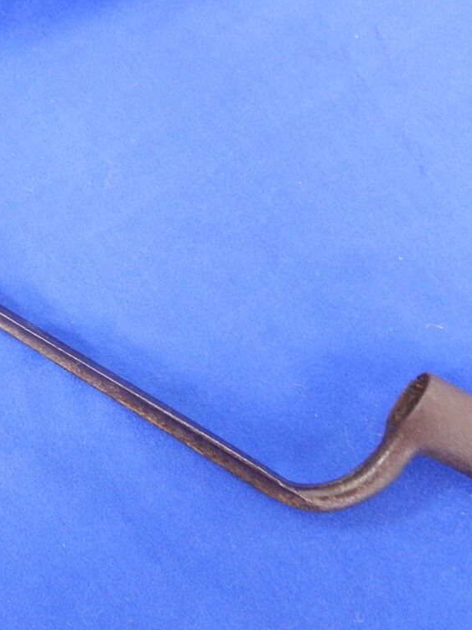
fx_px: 546
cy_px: 320
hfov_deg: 43.3
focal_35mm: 30
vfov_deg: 60.0
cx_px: 60
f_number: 3
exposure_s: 1/8
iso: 450
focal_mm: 4
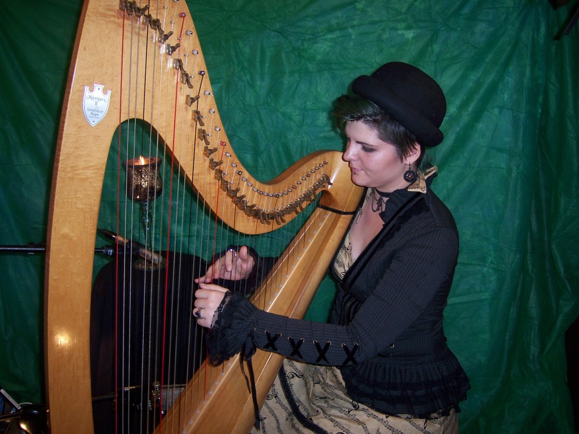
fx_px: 602
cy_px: 217
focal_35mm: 36
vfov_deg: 39.7
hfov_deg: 51.4
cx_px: 290
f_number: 2.8
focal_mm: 6.2
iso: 80
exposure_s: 1/60
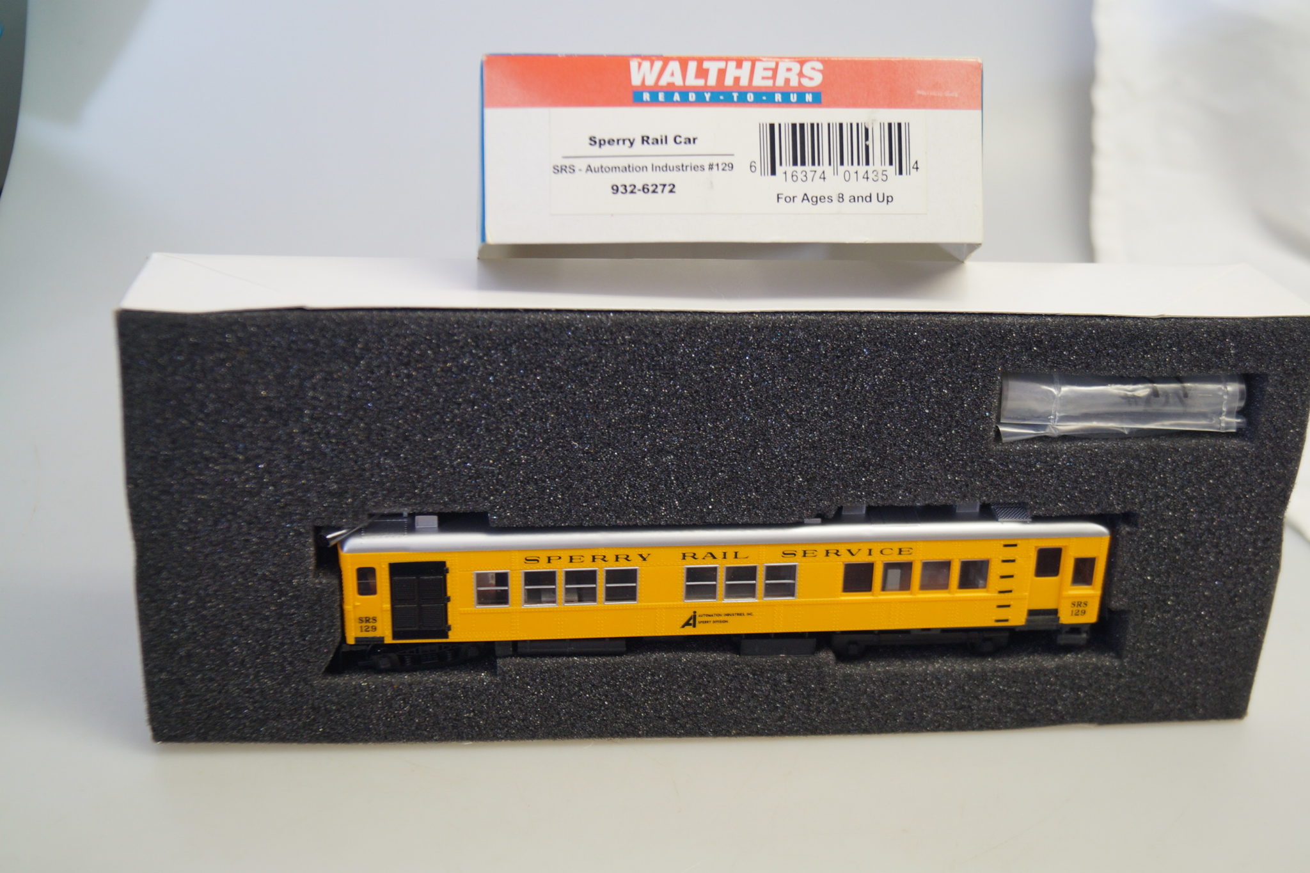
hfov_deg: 43.6
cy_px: 436
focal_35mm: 45
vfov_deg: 29.9
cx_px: 655
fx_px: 1637
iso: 320
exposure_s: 1/60
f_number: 4.5
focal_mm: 30
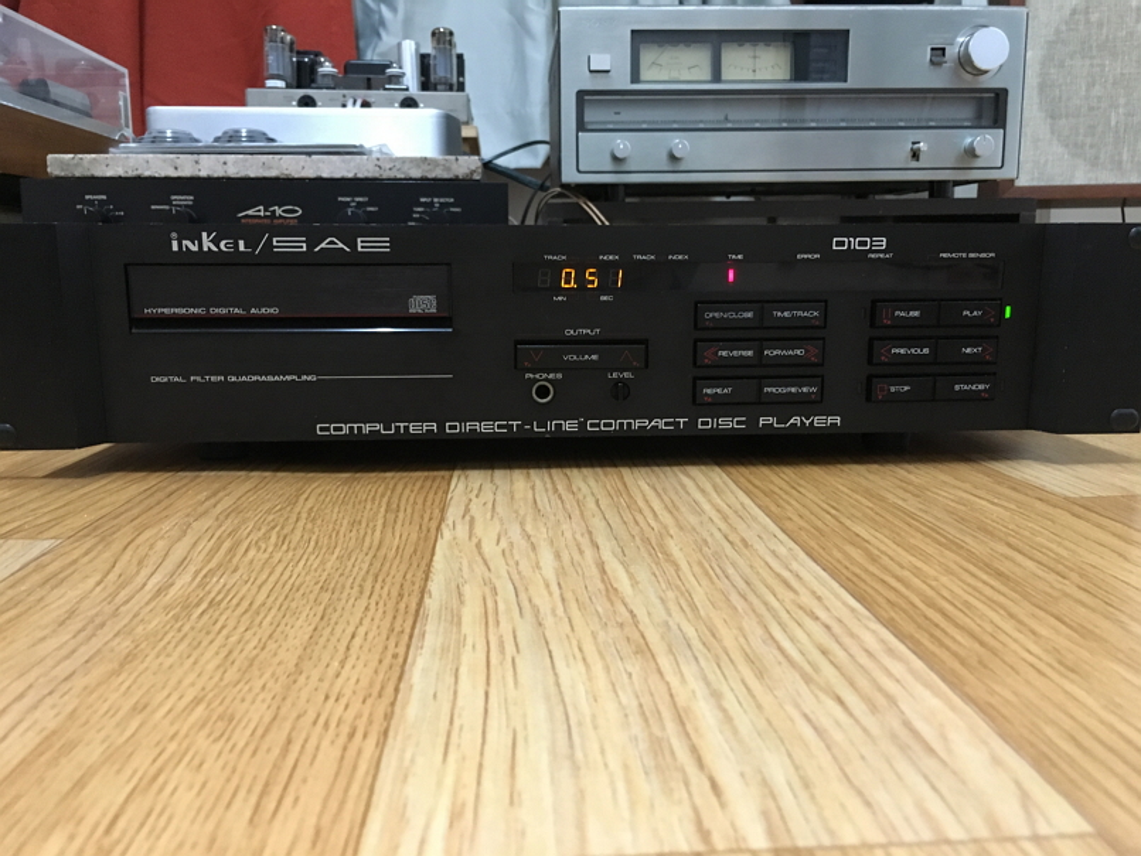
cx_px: 570
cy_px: 428
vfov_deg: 48.3
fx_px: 956
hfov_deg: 61.6
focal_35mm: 29
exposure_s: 1/15
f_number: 2.2
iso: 320
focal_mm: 4.15
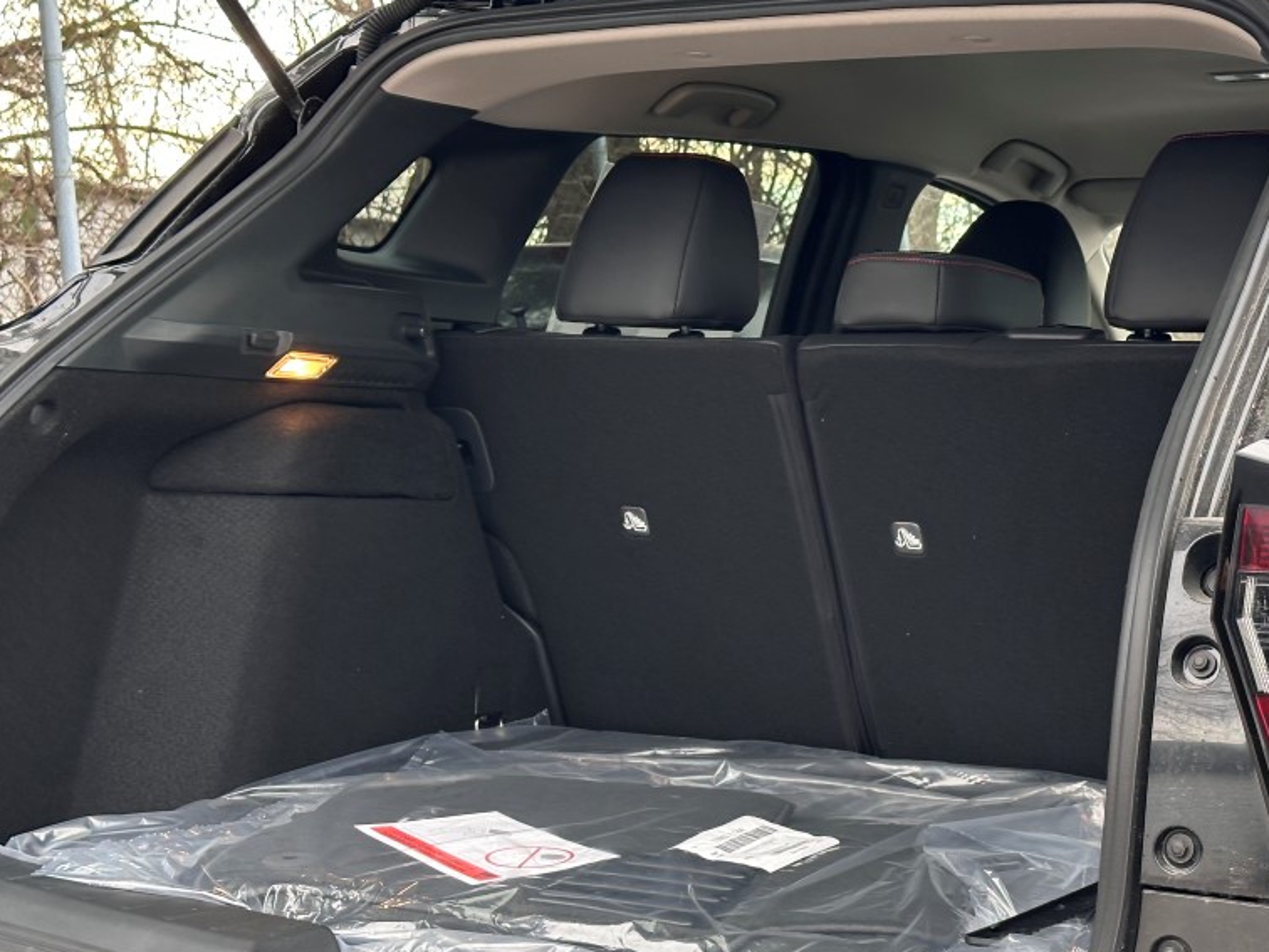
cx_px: 807
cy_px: 583
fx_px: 2383
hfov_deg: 29.7
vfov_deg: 22.5
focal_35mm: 65
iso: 80
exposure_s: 1/127
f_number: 1.78
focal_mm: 6.86
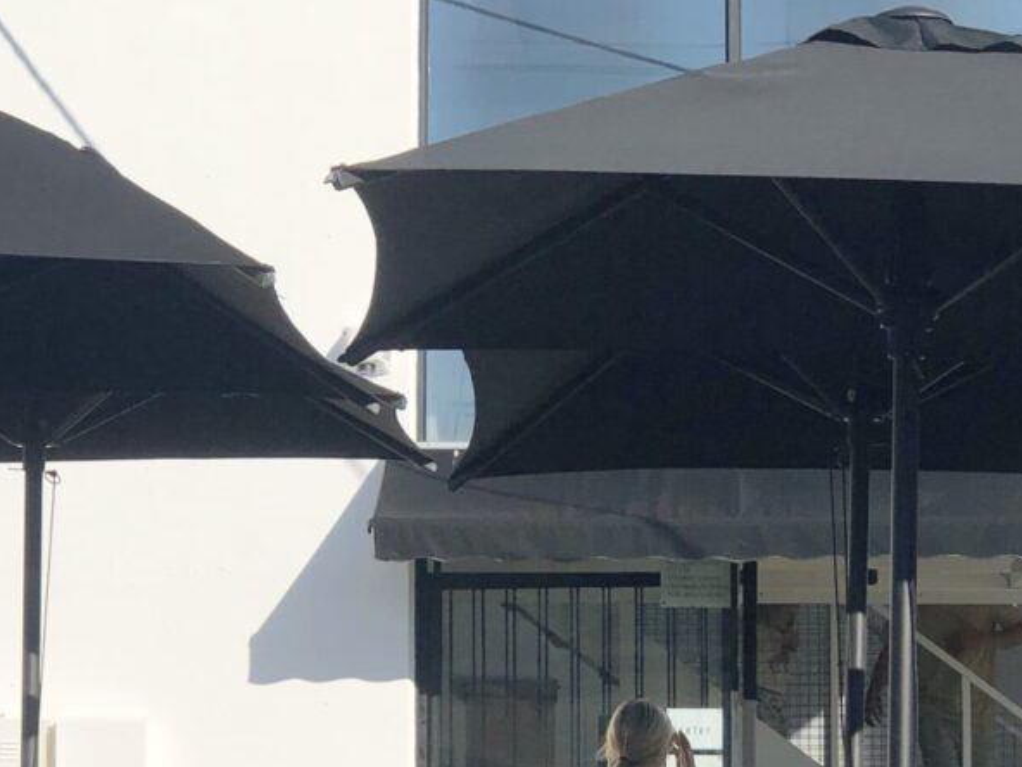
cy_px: 463
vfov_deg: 12.0
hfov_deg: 16.0
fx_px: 3631
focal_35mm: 123
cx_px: 694
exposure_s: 1/2288
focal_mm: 6
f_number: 2.4
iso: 16
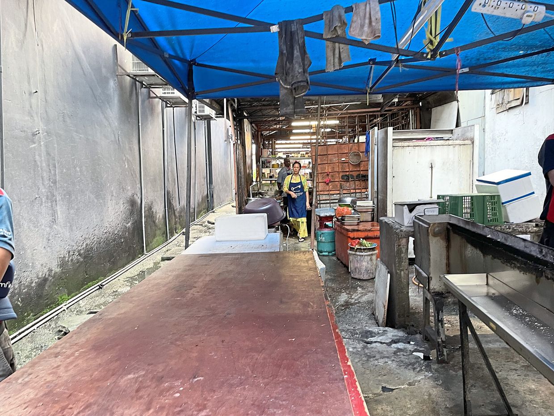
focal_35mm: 26
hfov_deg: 67.3
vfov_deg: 53.1
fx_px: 416
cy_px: 208
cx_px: 277
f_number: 1.6
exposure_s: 1/50
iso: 160
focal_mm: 4.2
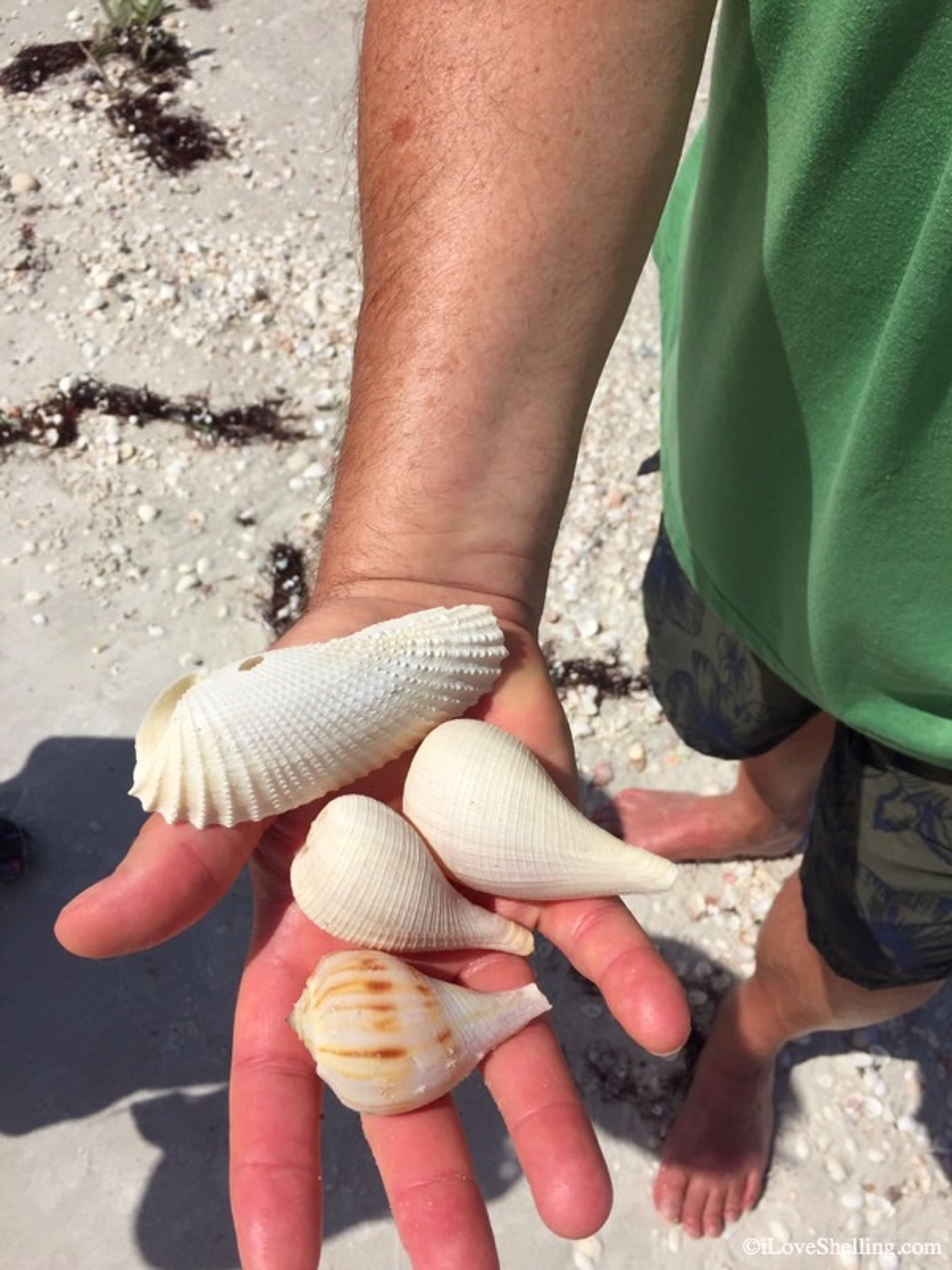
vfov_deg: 61.7
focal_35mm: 29
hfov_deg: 48.2
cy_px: 635
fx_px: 1063
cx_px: 476
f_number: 2.2
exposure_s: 1/4405
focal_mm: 4.15
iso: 32
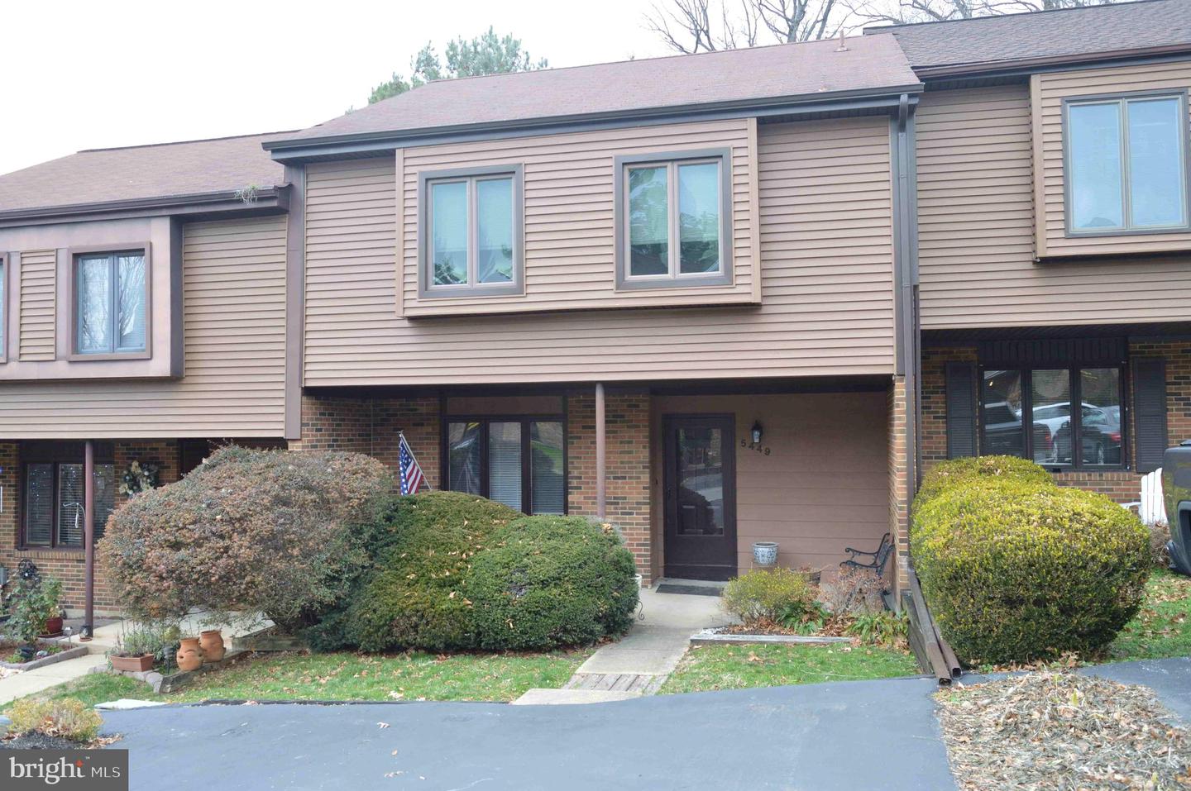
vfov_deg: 43.5
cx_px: 596
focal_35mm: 30
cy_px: 396
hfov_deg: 62.0
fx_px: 991
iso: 800
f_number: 5.6
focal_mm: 20
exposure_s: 1/125
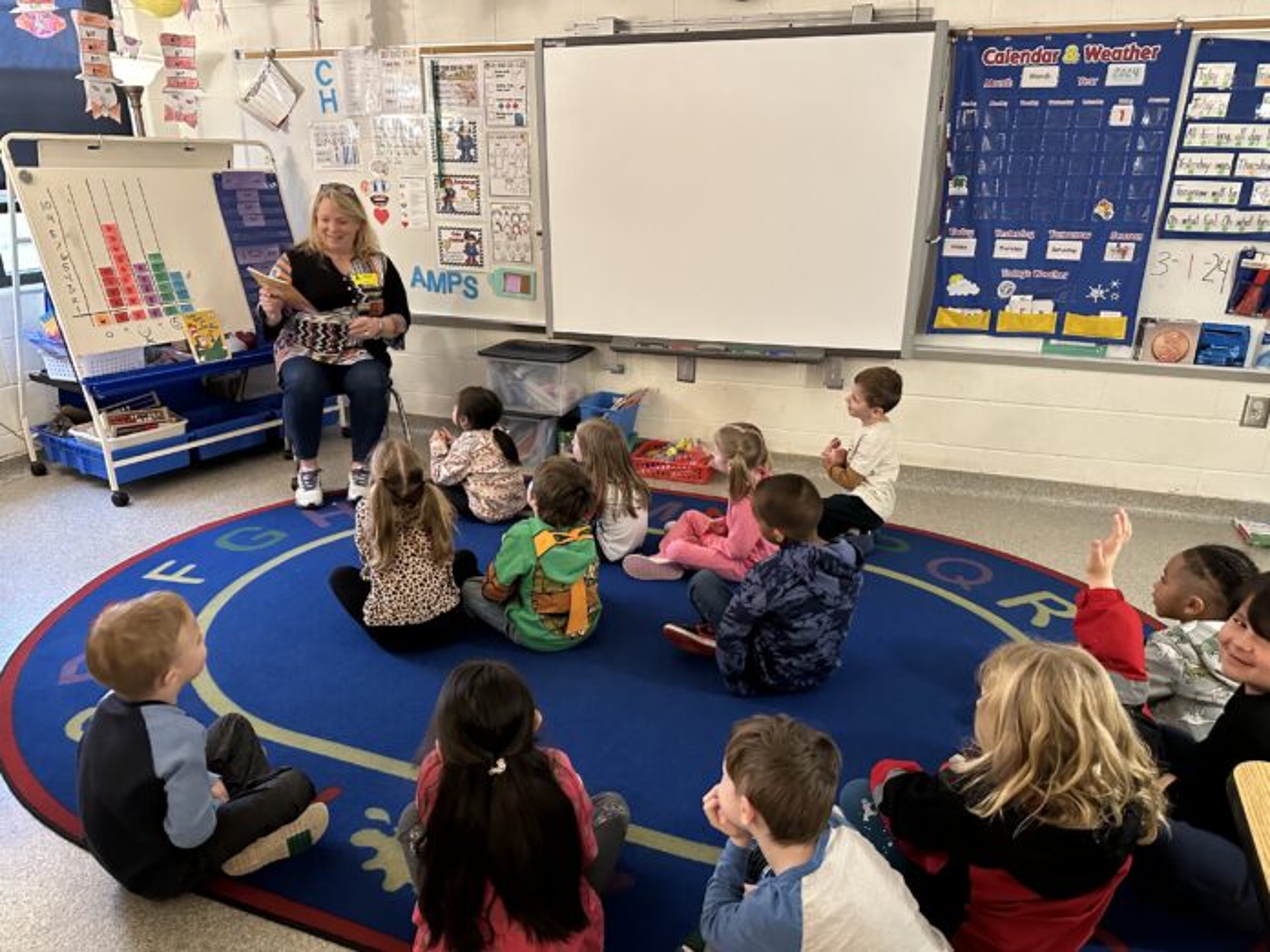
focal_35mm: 24
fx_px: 881
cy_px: 476
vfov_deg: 56.8
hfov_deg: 71.6
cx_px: 635
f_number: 1.78
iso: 640
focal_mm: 6.86
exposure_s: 1/60
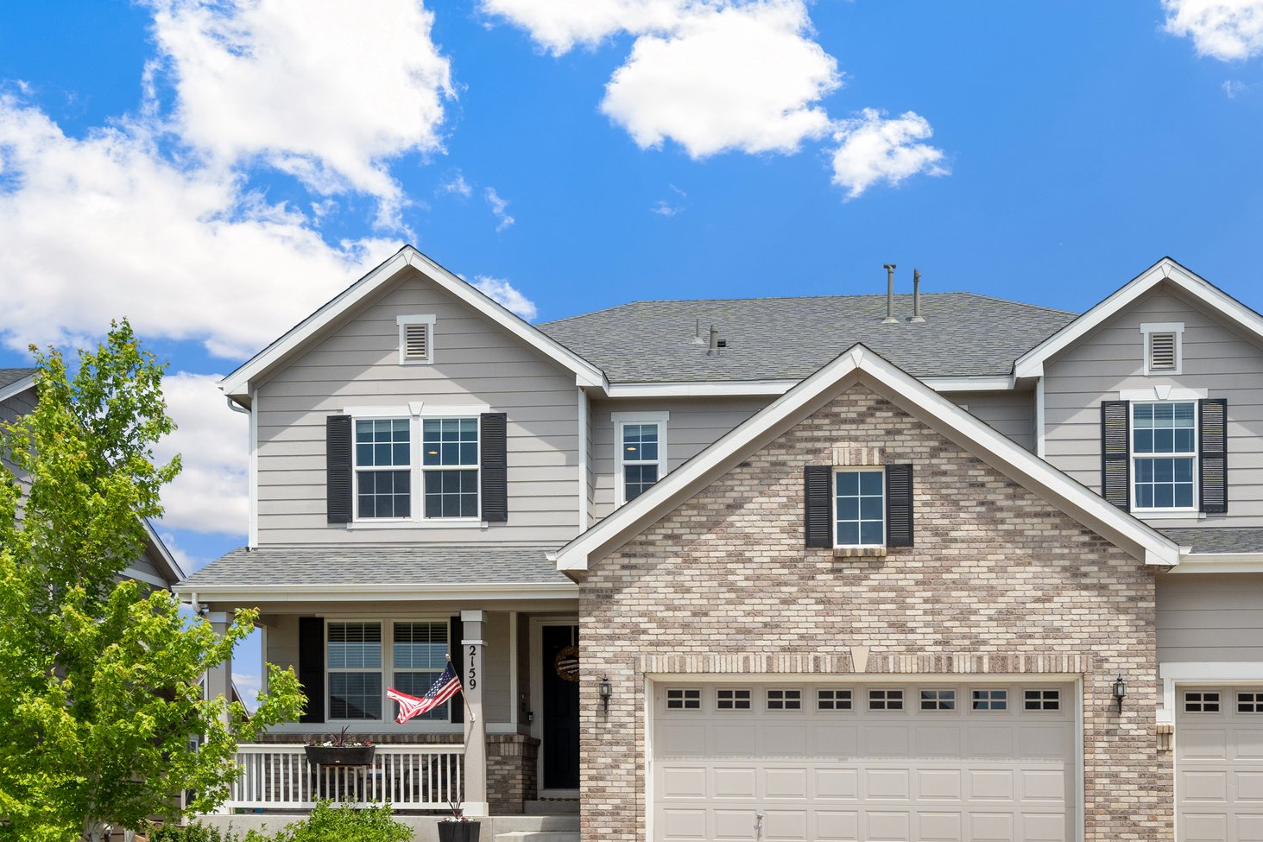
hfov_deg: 45.8
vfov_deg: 31.7
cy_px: 530
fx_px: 1473
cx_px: 821
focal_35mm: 42
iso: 1000
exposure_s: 1/1600
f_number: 7.1
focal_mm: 30
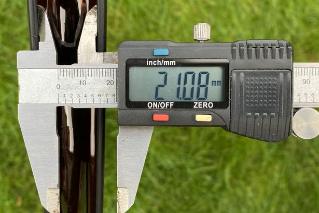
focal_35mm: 45
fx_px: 399
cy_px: 100
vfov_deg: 29.9
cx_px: 120
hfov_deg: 43.3
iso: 50
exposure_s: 1/122
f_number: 1.8
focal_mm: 4.25
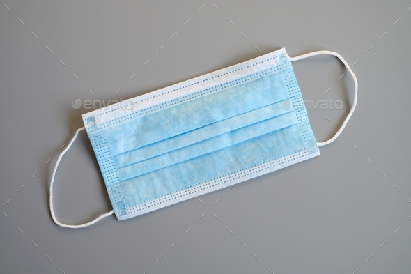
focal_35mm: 50
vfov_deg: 27.0
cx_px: 206
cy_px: 137
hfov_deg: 39.6
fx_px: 571
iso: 100
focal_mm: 50
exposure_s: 1/125
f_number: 2.8
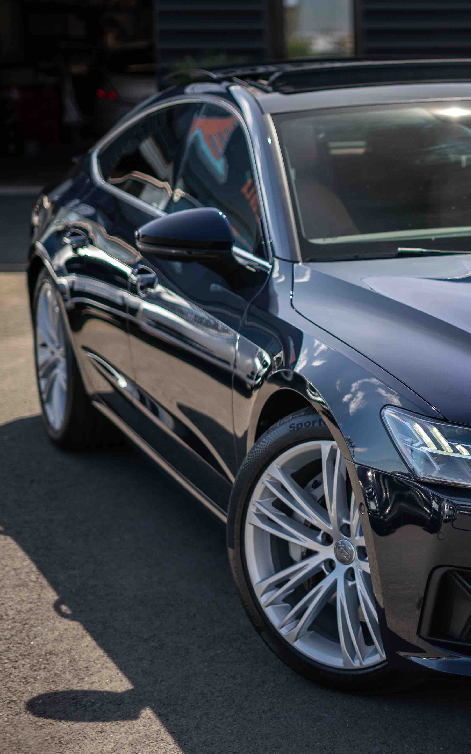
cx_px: 548
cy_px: 416
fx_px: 1828
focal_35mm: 89
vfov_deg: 23.3
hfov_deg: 14.3
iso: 80
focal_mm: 50
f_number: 1.8
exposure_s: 1/1250
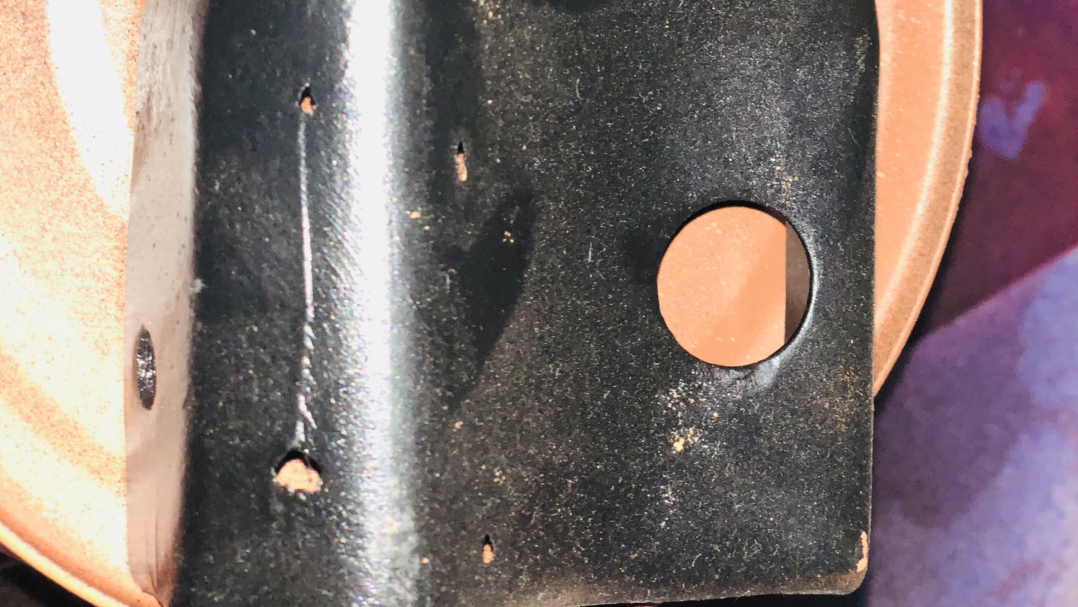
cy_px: -46
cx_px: 537
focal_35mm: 76
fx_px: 2172
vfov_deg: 15.5
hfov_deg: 27.9
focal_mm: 6
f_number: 2.4
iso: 125
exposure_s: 1/50
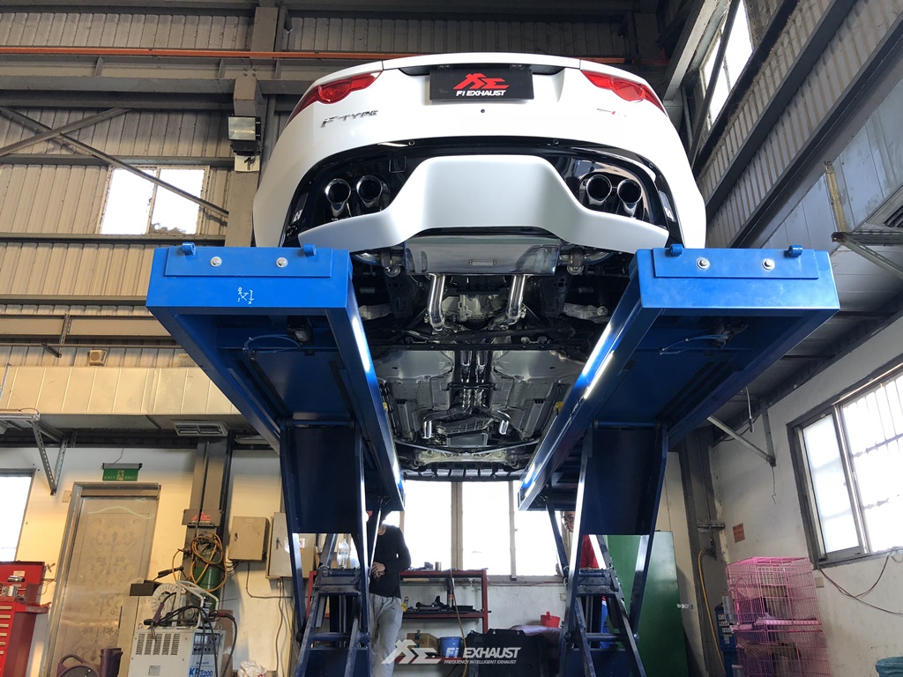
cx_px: 452
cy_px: 338
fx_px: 730
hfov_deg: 63.4
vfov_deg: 49.7
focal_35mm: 28
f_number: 1.8
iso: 25
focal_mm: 3.99
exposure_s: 1/30
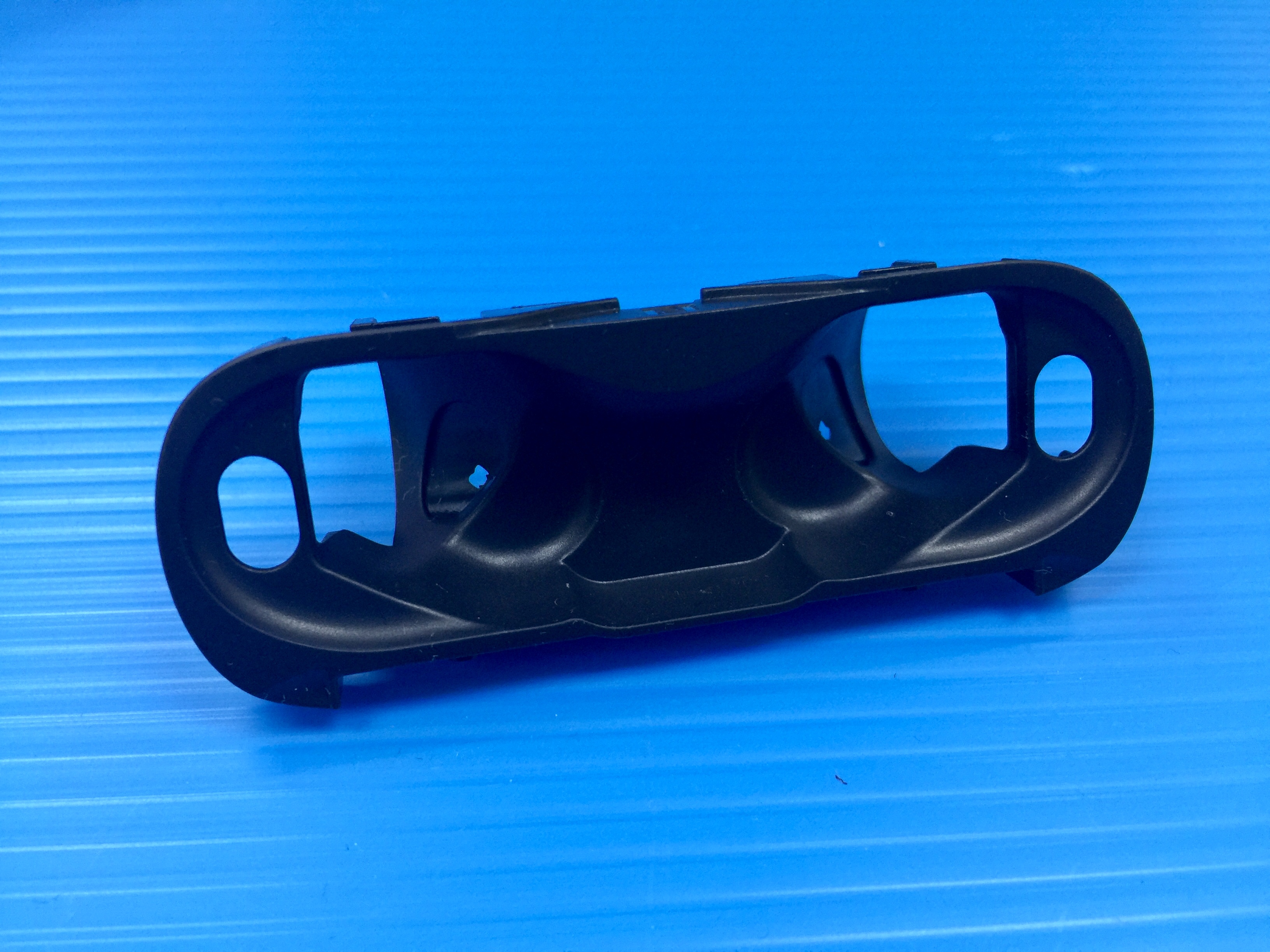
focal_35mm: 29
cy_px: 476
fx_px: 1064
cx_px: 635
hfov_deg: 61.7
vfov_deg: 48.2
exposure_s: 1/17
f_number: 2.2
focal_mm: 4.15
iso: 64
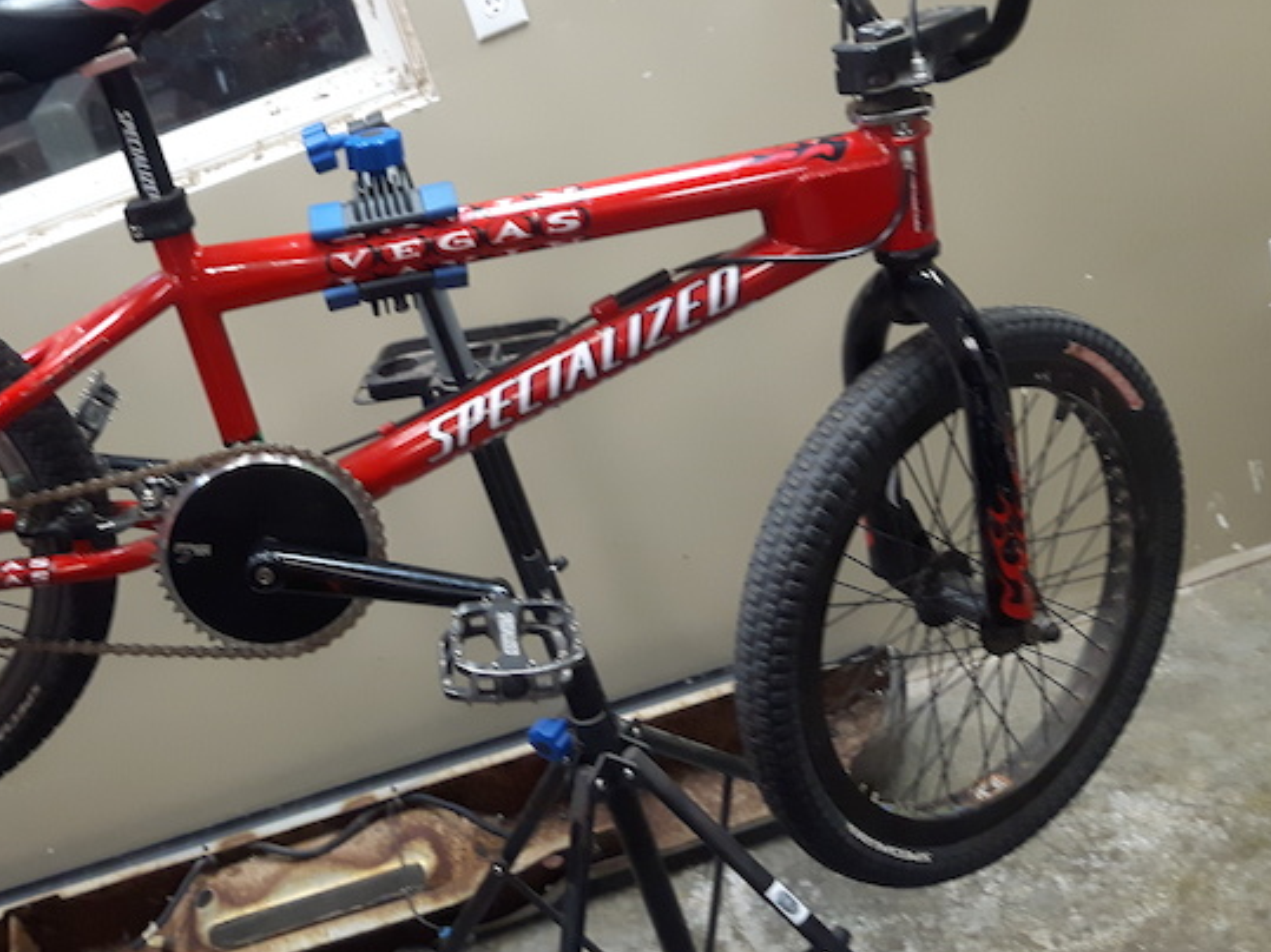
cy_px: 356
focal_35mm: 46
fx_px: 1689
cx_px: 377
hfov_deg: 40.5
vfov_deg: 31.4
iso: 160
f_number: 1.9
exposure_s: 1/20
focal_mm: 3.7
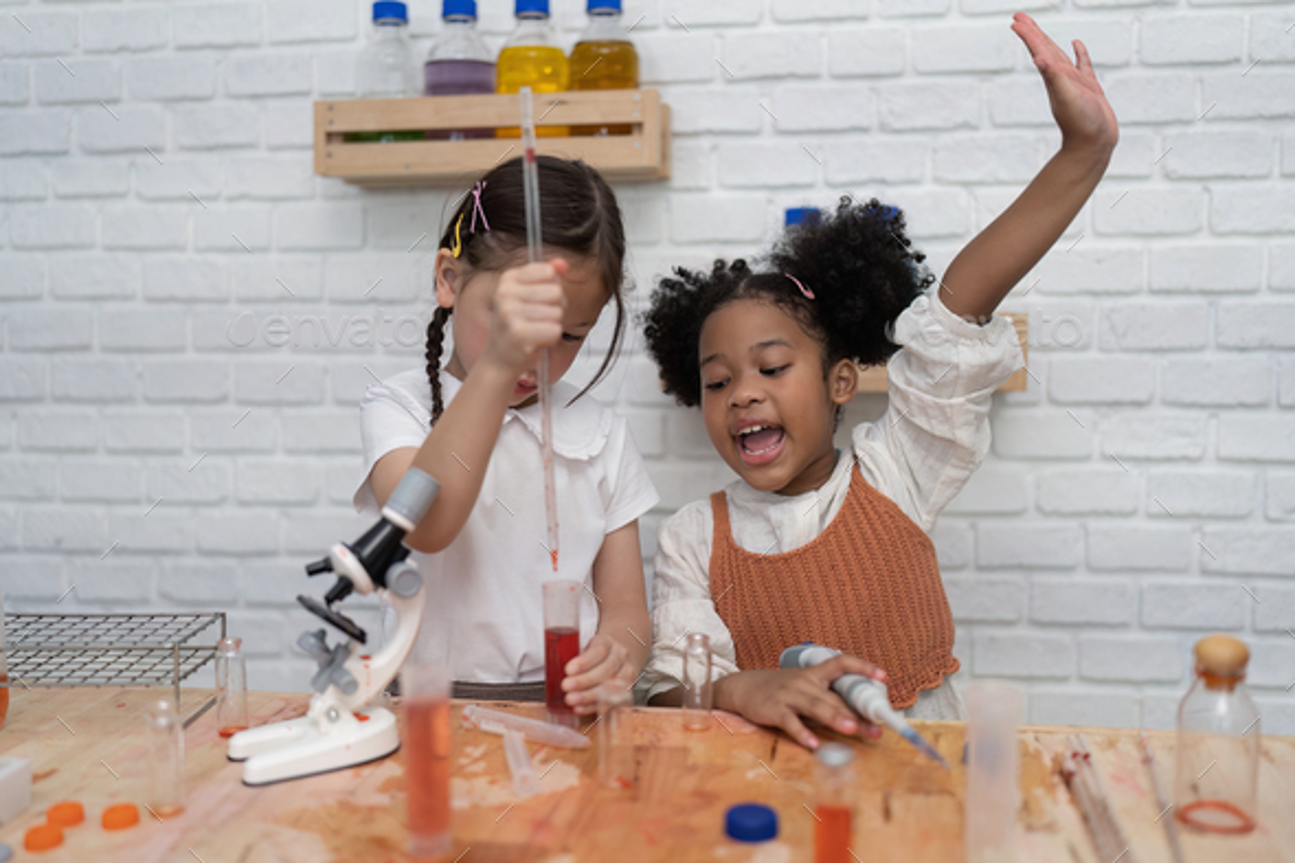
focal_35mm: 35
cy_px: 432
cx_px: 648
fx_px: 1259
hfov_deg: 54.4
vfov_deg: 37.8
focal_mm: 35
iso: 320
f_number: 1.4
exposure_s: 1/800
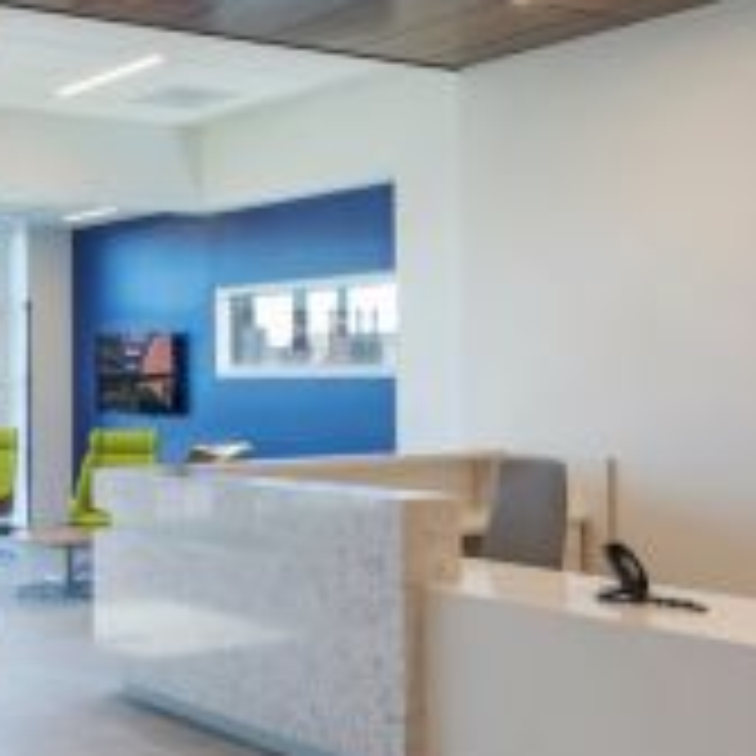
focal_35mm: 53
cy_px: 400
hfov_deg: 31.1
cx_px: 112
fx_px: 1310
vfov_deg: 32.2
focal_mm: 14
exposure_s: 1/5
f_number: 13
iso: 100
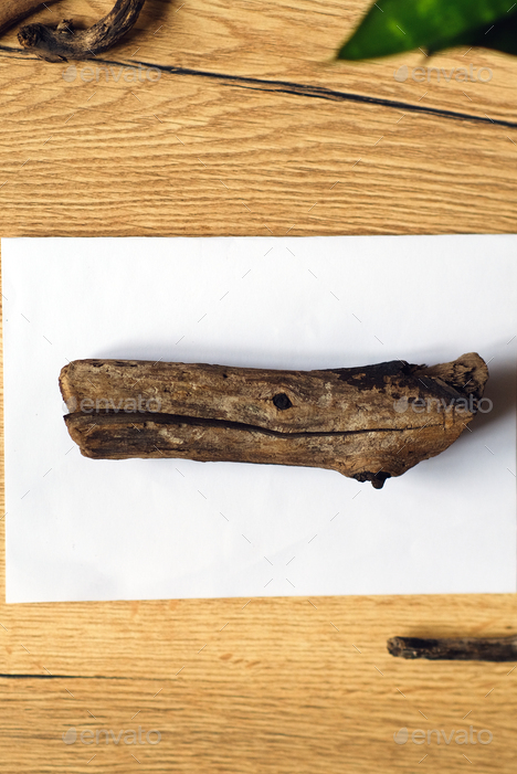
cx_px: 274
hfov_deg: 12.9
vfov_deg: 19.3
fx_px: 2281
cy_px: 397
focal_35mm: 106
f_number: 2
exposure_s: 1/300
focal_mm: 56
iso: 400
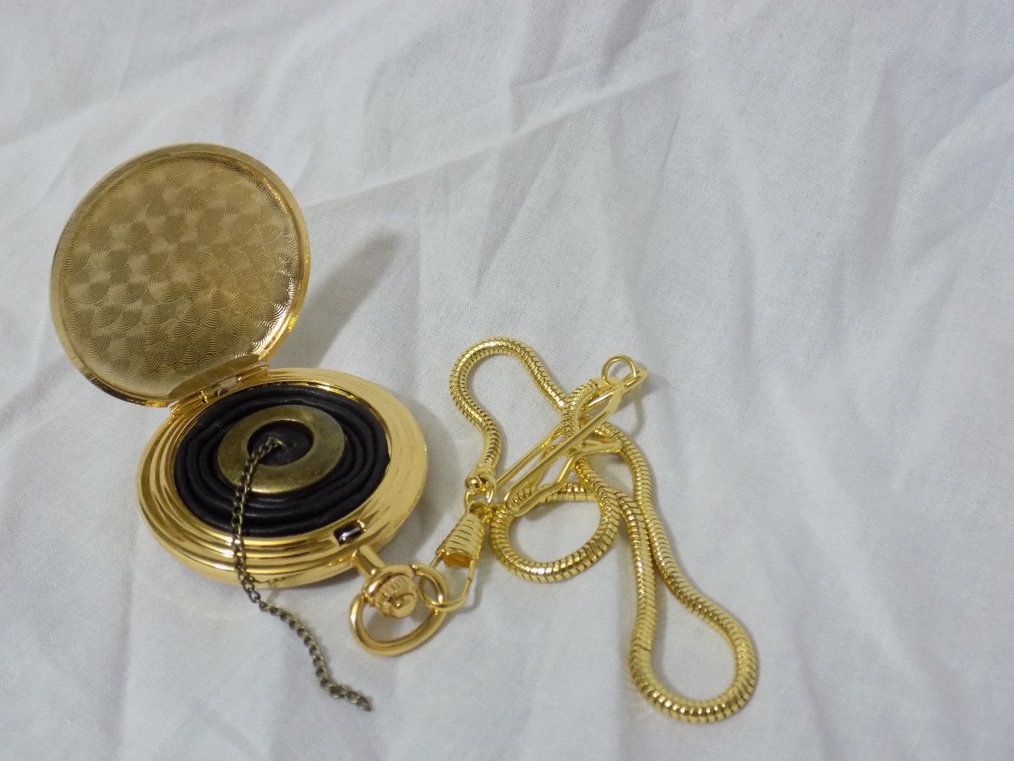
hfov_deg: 45.8
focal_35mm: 41
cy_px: 380
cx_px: 507
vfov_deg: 35.2
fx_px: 1201
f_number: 3.6
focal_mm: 7.3
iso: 400
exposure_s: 1/8
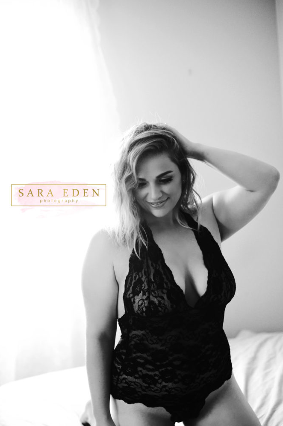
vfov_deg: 34.5
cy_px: 242
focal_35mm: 58
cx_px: 159
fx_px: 685
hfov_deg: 23.3
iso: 1600
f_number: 2
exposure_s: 1/125
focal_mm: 50
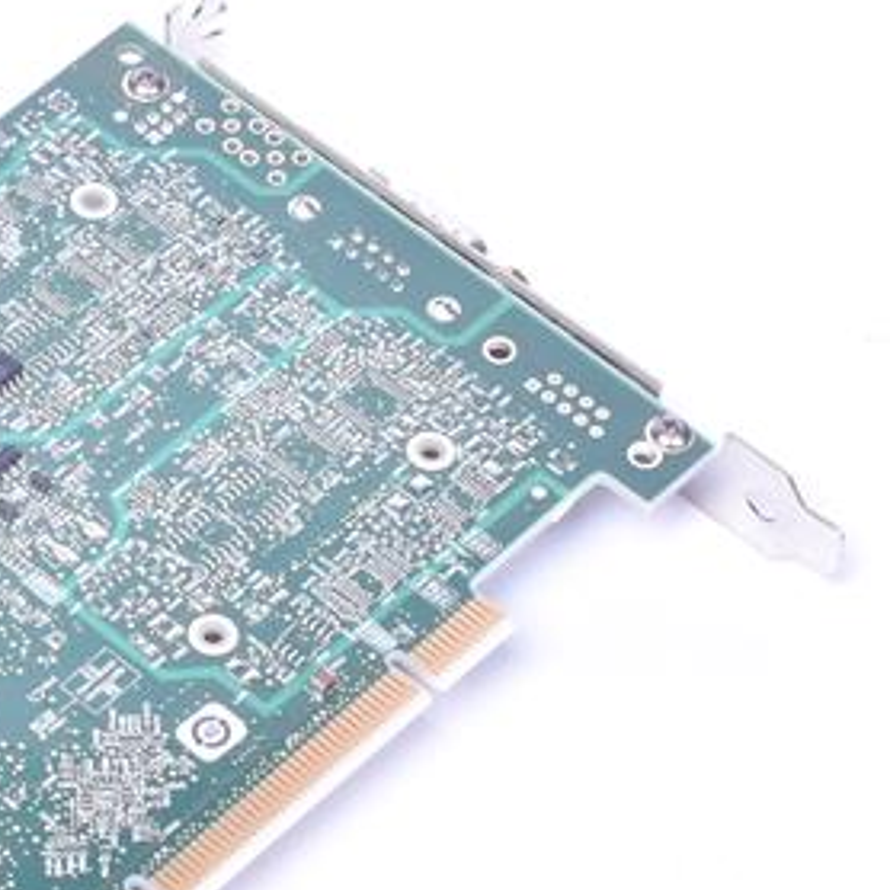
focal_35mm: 80
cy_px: 599
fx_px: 2325
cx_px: 38
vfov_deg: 21.6
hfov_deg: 21.1
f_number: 16
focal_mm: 29
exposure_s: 1/200
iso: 200
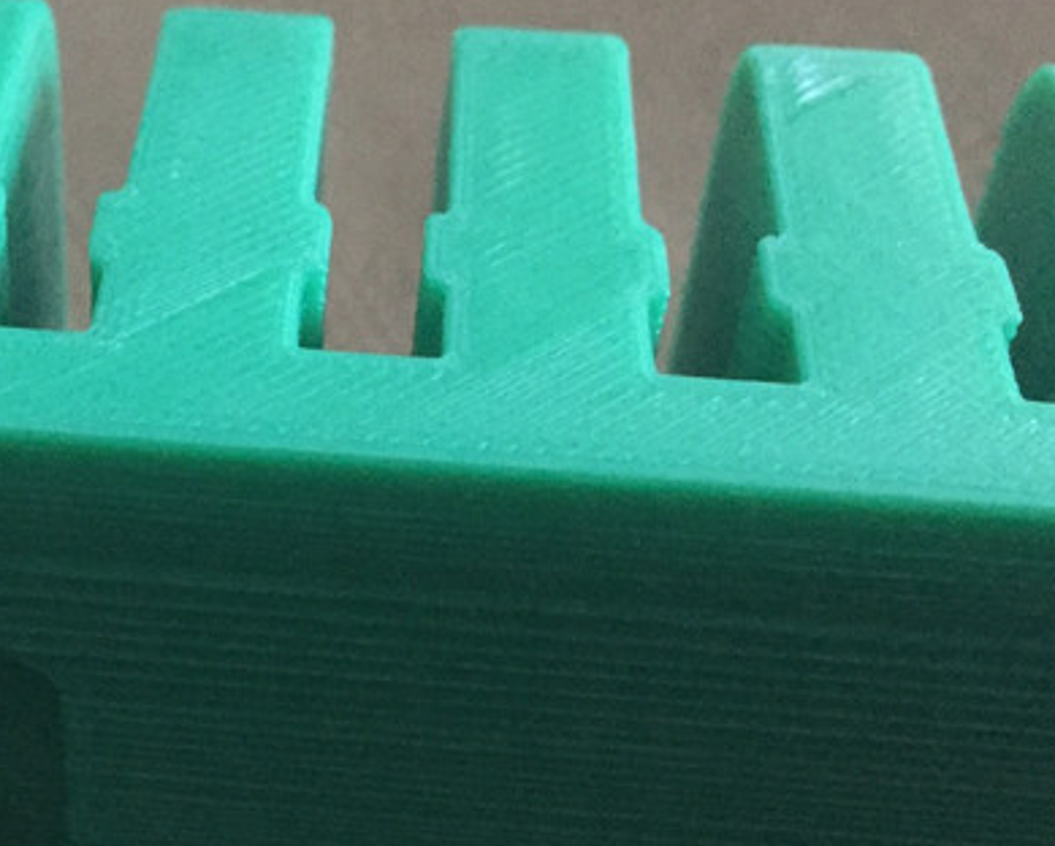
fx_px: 1938
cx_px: 232
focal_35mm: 62
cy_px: 550
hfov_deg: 29.8
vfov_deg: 24.5
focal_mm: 4.15
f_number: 2.2
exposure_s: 1/15
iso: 400
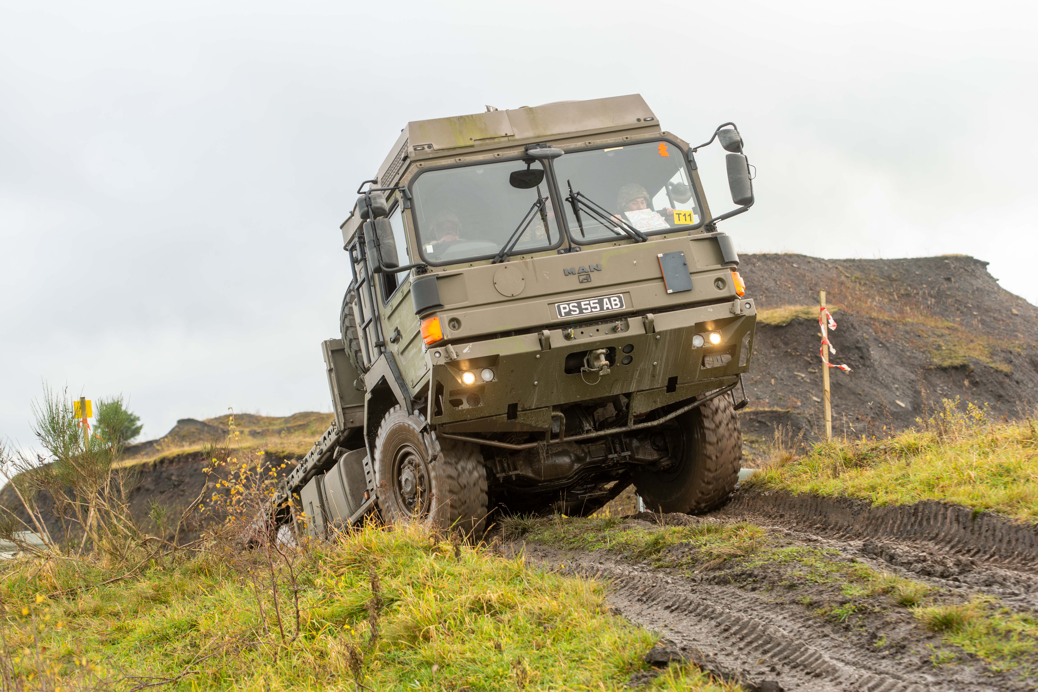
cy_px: 346
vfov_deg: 15.2
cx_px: 519
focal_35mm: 90
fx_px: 2595
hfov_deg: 22.6
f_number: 5
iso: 200
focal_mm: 90
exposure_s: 1/100
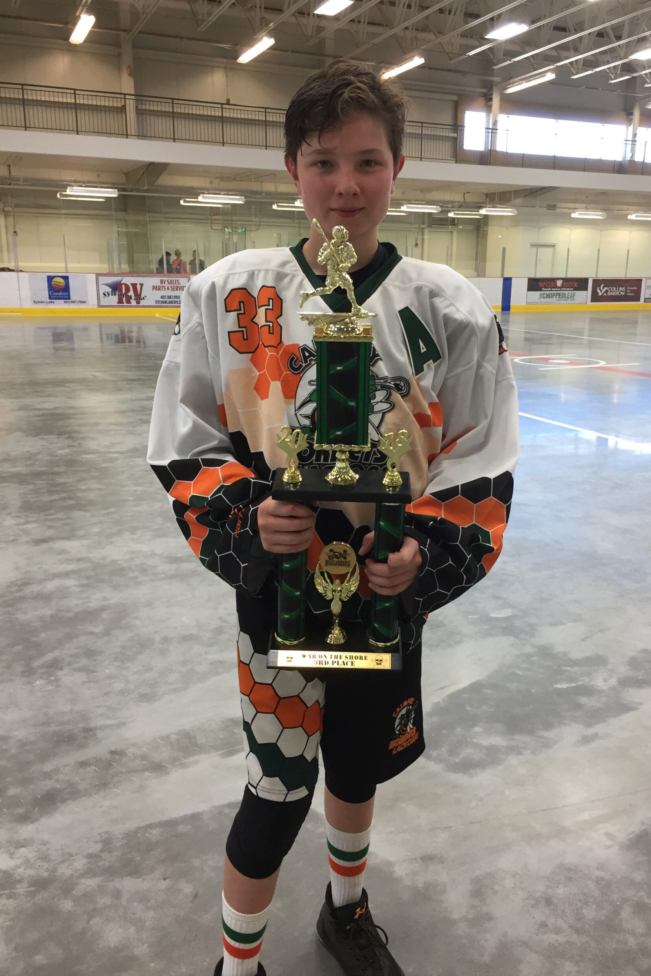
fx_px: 841
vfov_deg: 60.3
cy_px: 491
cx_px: 371
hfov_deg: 42.2
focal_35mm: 31
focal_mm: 4.15
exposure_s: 1/30
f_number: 2.2
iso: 40
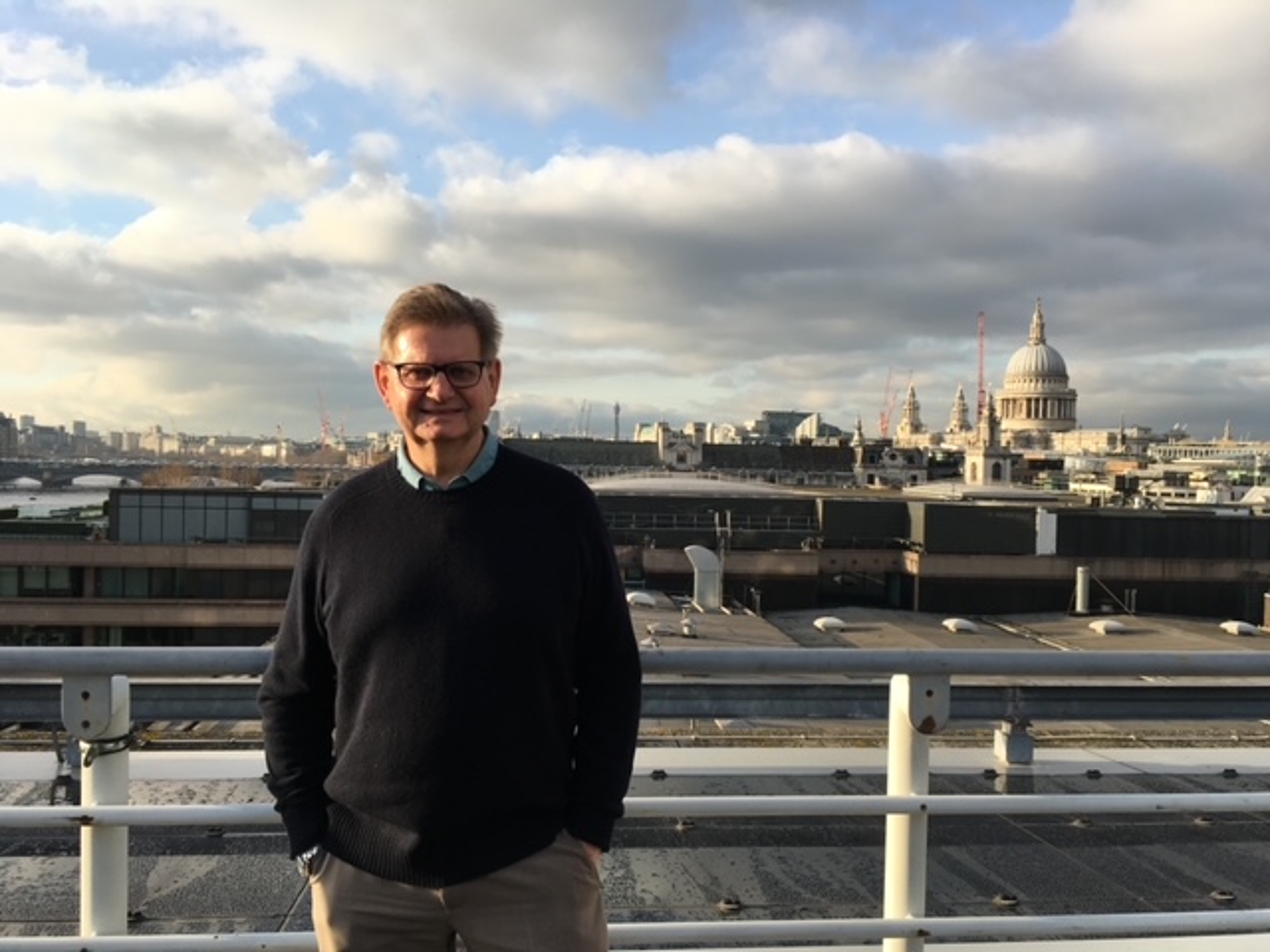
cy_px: 476
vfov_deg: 48.2
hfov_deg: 61.7
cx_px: 635
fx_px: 1064
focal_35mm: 29
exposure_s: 1/793
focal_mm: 4.15
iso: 25
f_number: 2.2
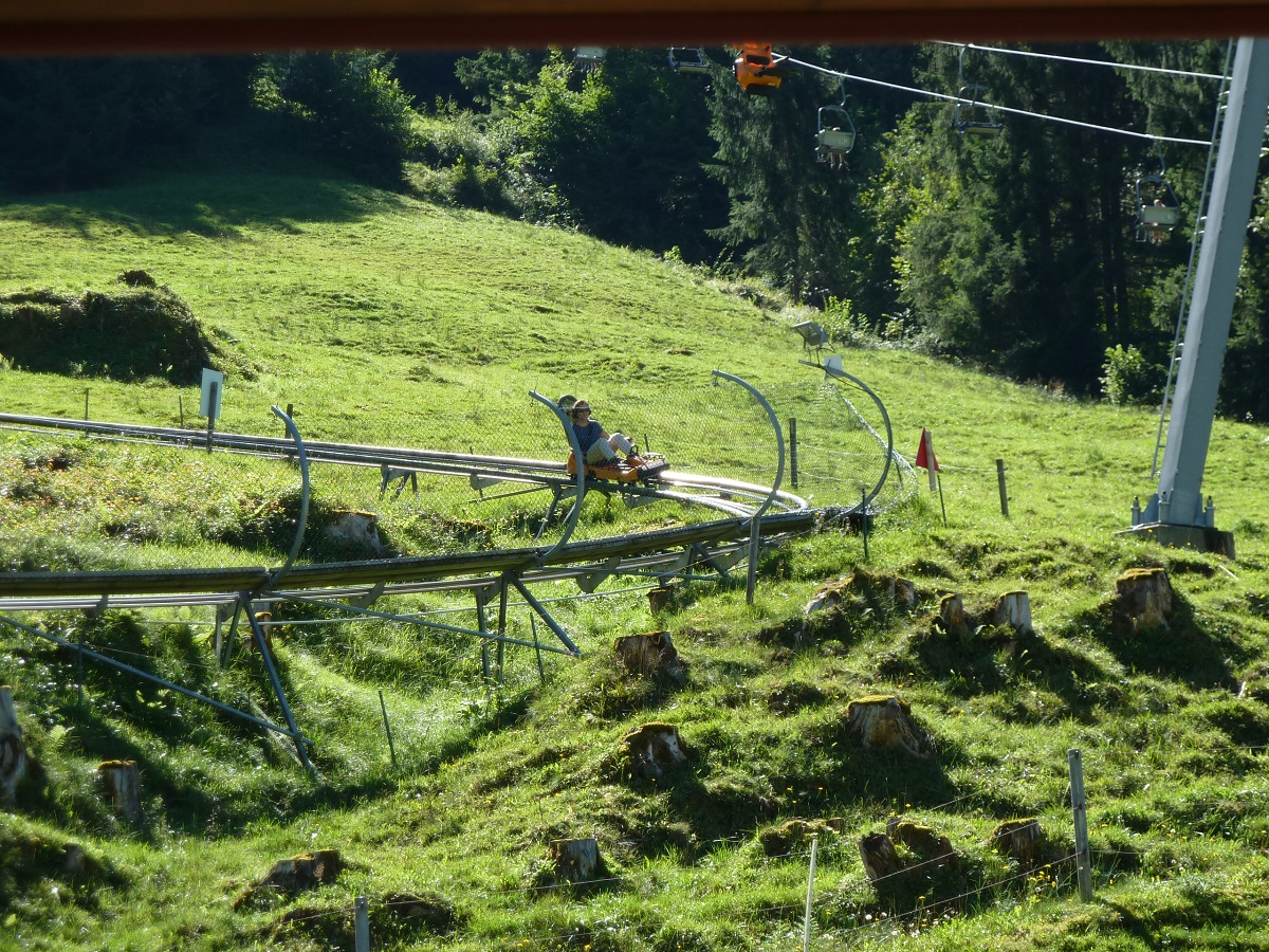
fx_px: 5389
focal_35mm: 147
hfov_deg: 13.4
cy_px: 476
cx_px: 634
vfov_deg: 10.1
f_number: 4.5
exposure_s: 1/200
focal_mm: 24.1
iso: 80
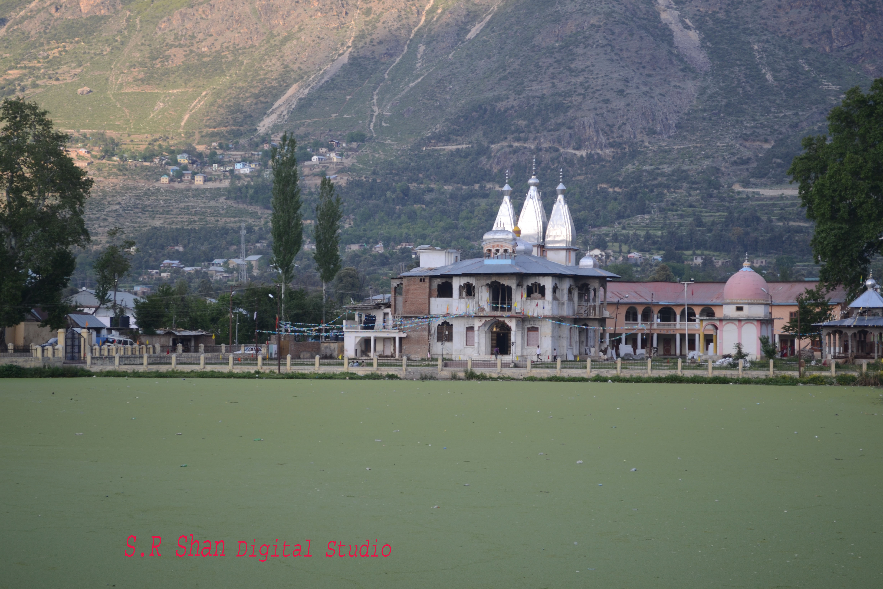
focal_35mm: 82
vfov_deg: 16.6
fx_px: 2023
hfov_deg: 24.6
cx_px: 442
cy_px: 294
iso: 100
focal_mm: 55
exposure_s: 1/125
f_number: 5.6
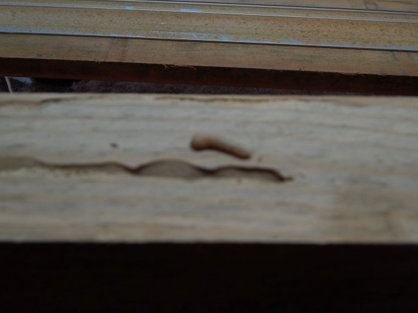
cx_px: 208
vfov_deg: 48.2
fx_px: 350
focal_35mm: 29
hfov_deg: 61.7
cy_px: 153
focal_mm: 5.1
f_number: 3.2
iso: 125
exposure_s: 1/50
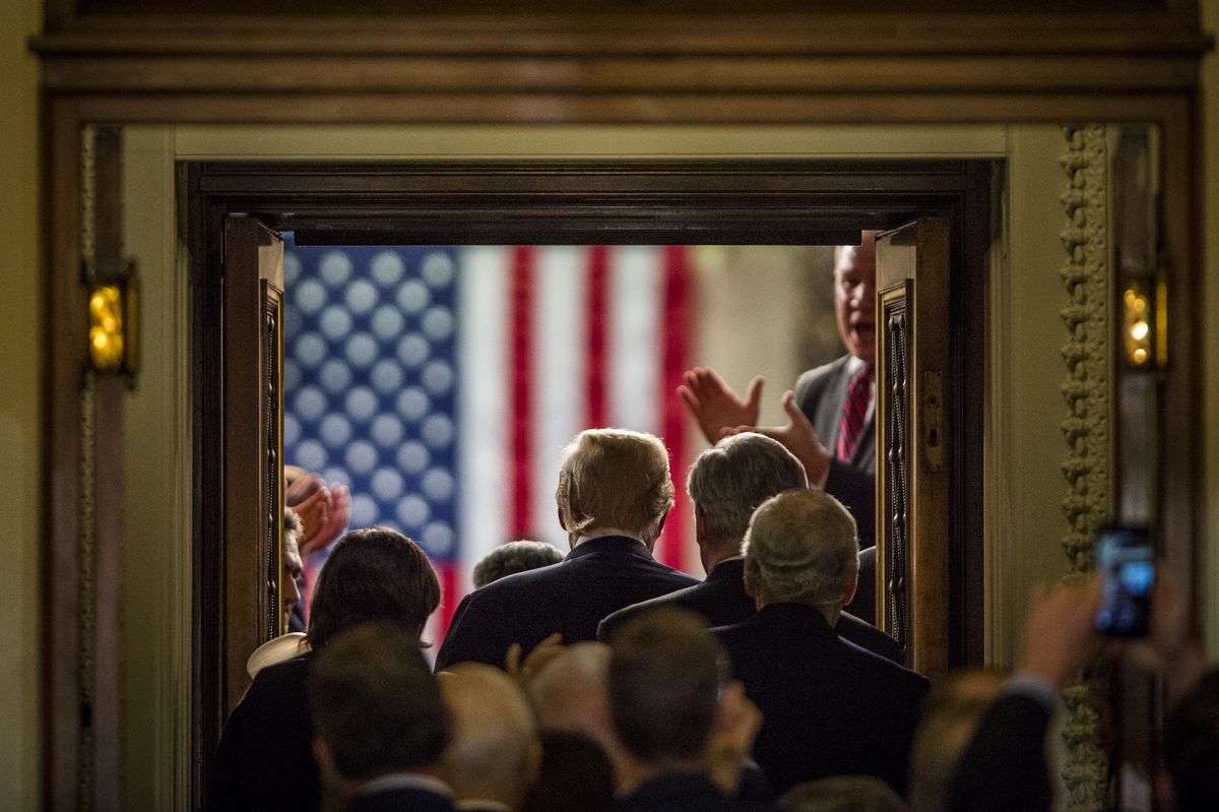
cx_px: 610
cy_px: 406
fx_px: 13538
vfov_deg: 3.4
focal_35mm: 400
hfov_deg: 5.2
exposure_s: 1/500
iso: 2500
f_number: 4
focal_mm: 400
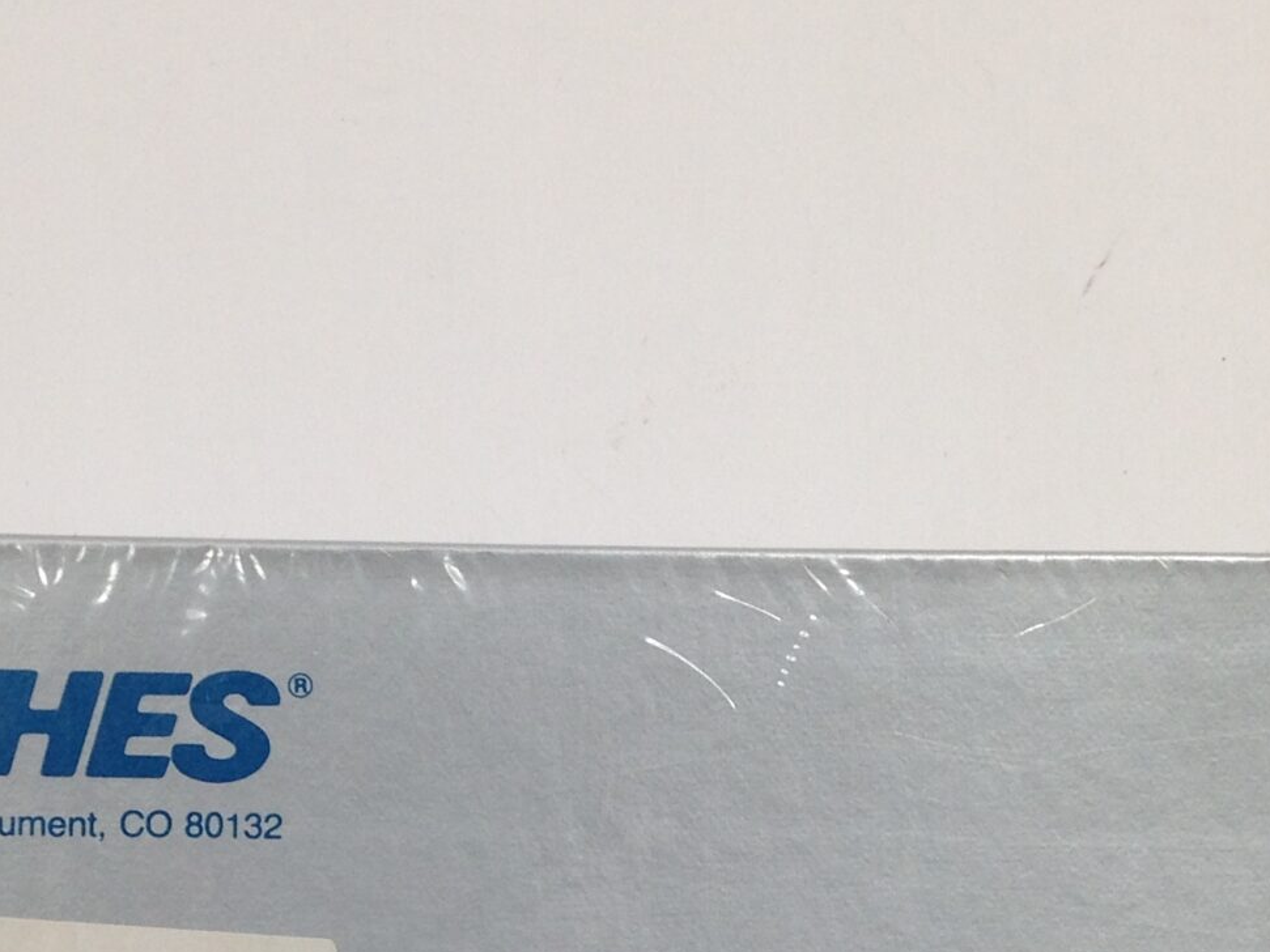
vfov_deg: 16.5
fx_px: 3191
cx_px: 459
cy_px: 1002
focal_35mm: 87
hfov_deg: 22.4
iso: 50
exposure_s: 1/40
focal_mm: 4.12
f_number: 2.4
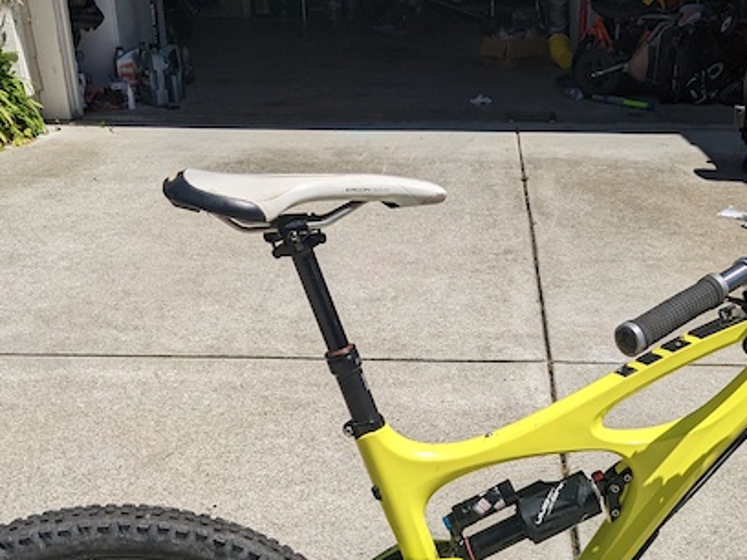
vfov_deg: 26.3
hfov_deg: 35.5
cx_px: 546
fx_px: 1144
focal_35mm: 53
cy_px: 536
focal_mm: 4.38
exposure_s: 1/5882
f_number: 1.73
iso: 55
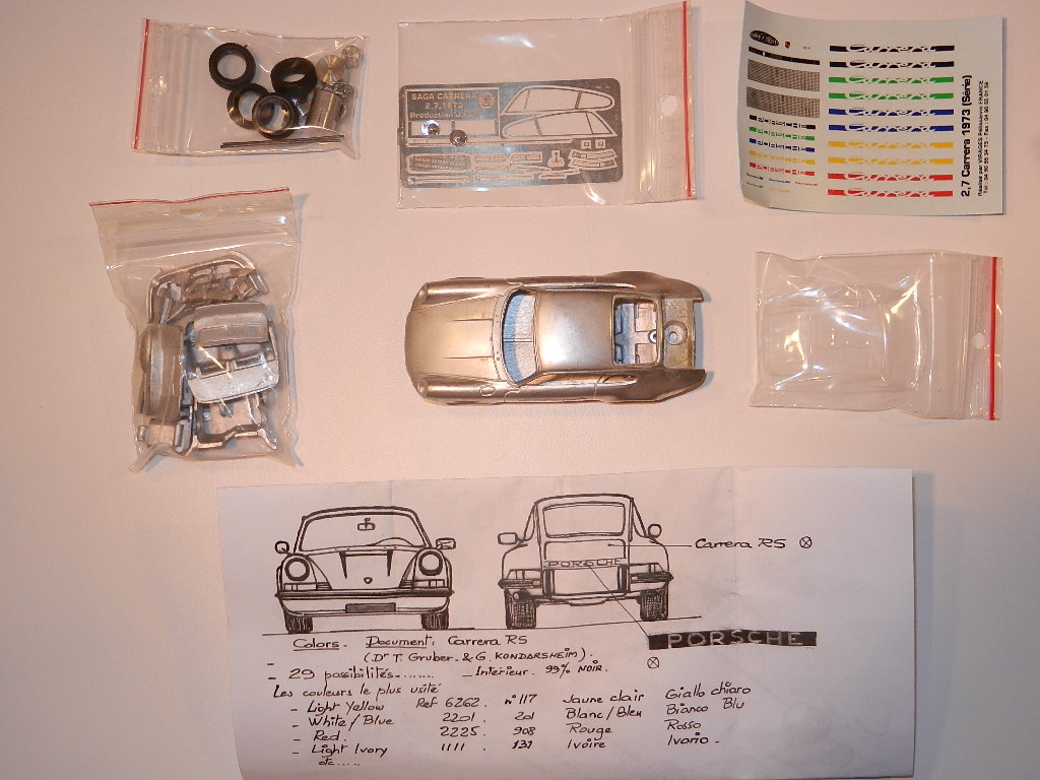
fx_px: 1142
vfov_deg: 37.7
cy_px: 390
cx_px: 520
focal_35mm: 38
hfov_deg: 49.0
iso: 160
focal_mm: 6.9
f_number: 4
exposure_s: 1/125
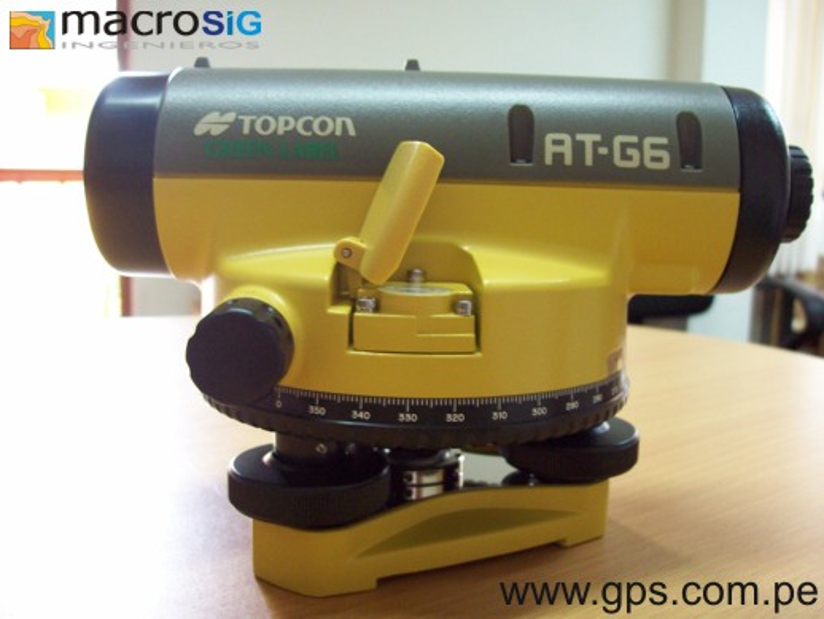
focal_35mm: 36
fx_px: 857
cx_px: 412
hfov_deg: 51.3
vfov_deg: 39.7
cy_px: 310
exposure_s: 1/11
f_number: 2.7
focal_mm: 6
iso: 160
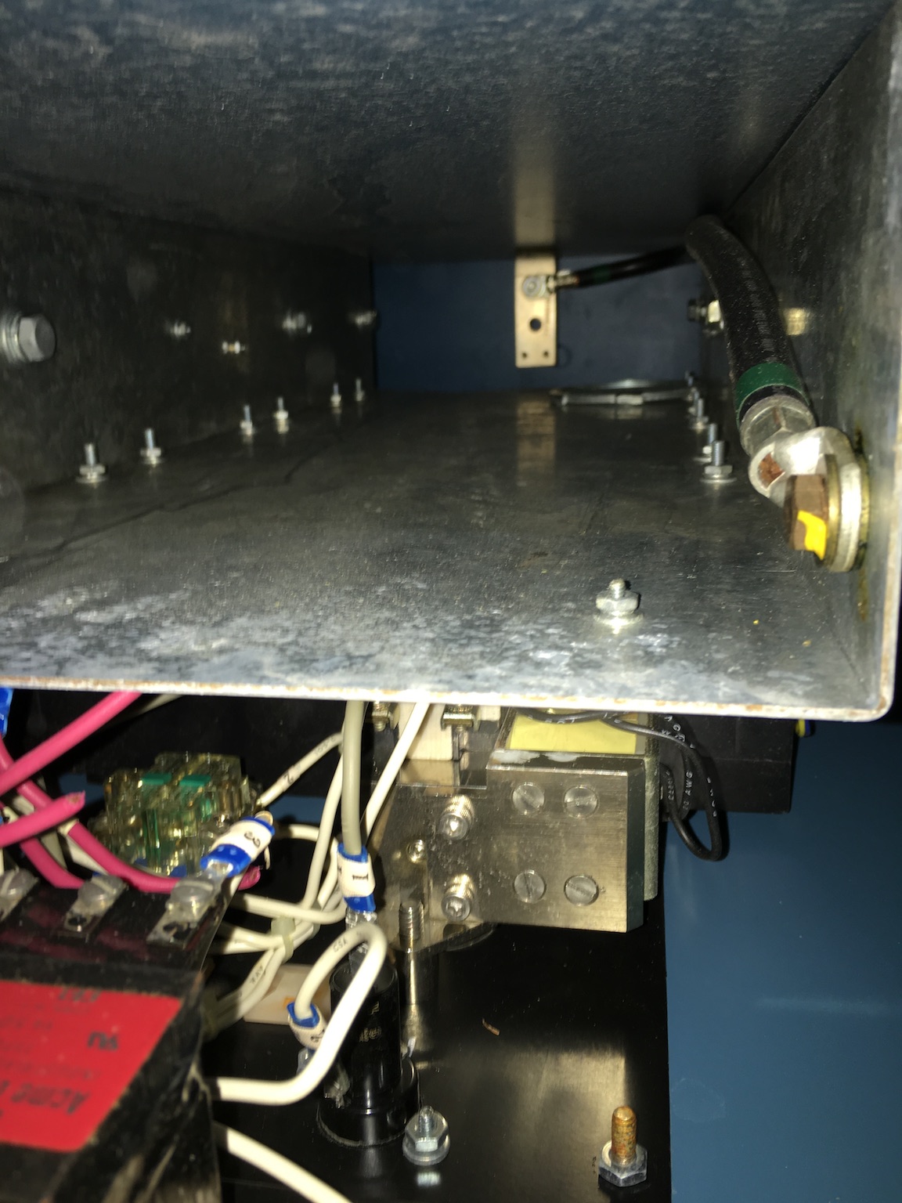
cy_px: 602
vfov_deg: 61.7
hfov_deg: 48.2
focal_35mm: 29
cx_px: 451
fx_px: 1008
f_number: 2.2
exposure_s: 1/24
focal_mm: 4.15
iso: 25
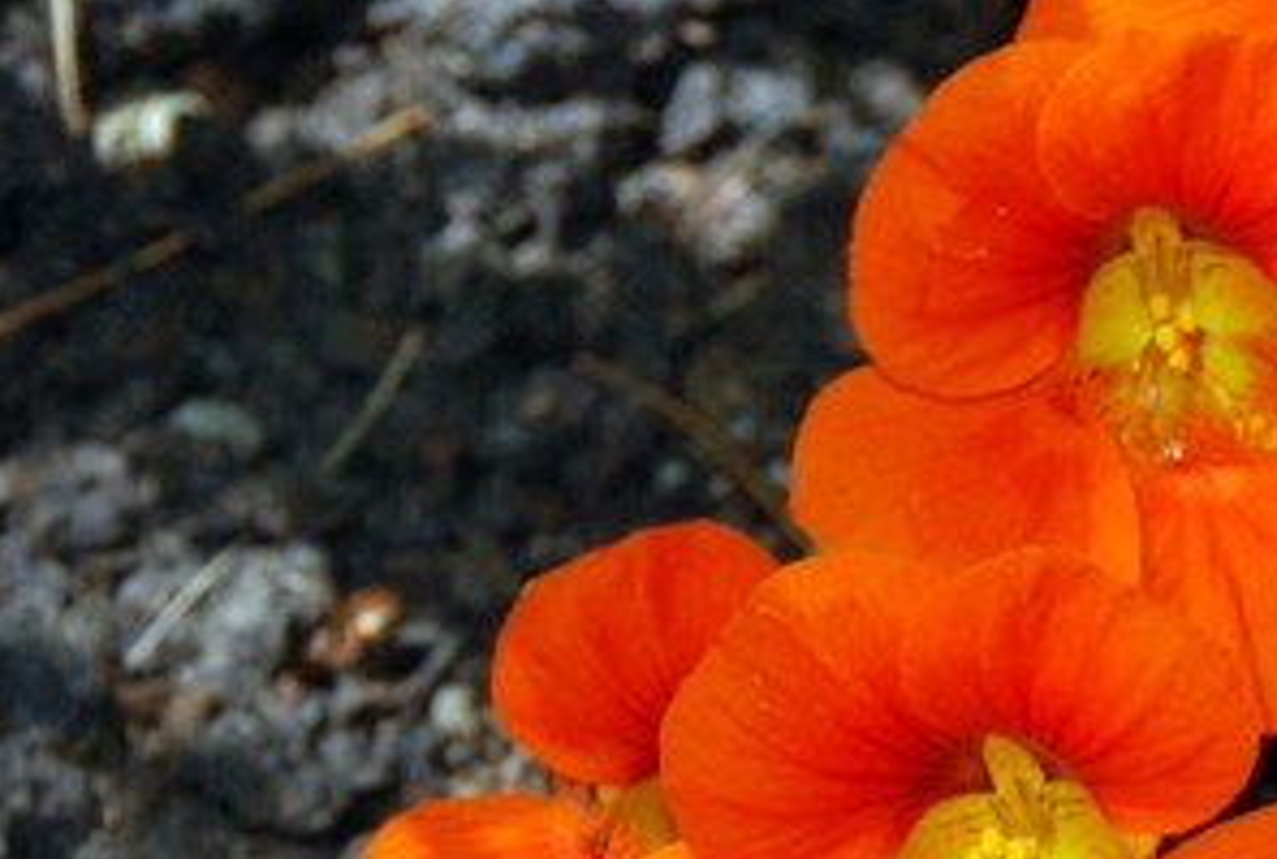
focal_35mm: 373
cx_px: 2062
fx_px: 13265
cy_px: 337
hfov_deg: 5.4
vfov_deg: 3.7
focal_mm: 72
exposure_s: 1/200
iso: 400
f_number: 10
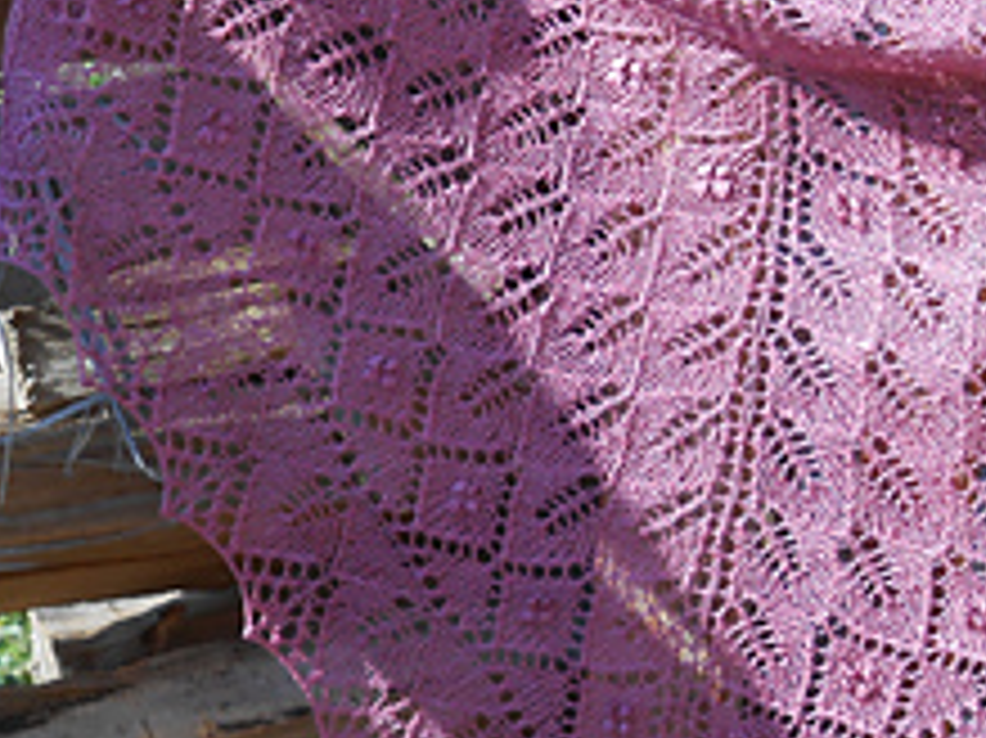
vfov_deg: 13.2
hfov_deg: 17.3
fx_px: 3188
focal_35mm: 112
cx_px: 887
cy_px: 322
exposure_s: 1/125
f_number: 4.8
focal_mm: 8.8
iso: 80
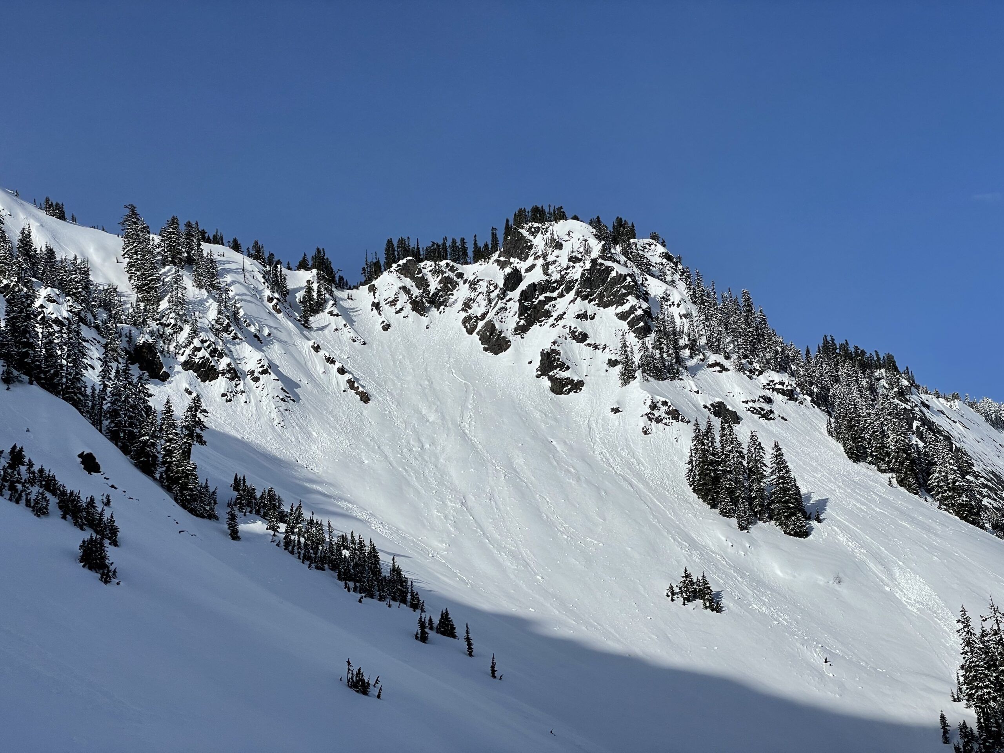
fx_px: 1508
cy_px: 376
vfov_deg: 28.0
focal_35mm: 52
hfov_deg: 36.8
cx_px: 502
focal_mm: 6
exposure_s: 1/4785
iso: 25
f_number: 2
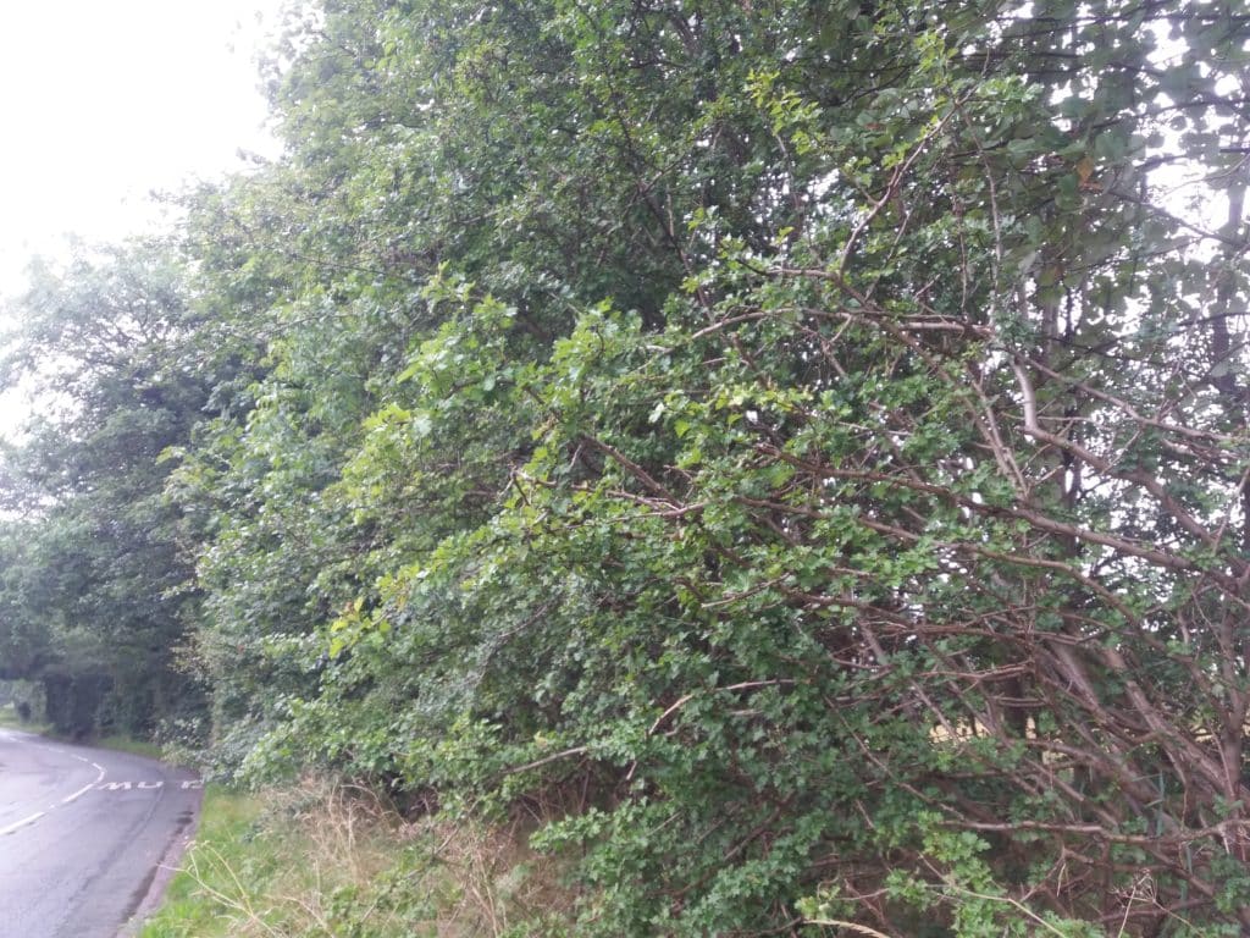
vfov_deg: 49.7
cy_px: 469
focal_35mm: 28
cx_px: 625
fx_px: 1011
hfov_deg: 63.4
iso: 80
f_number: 1.9
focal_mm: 3.7
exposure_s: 1/100
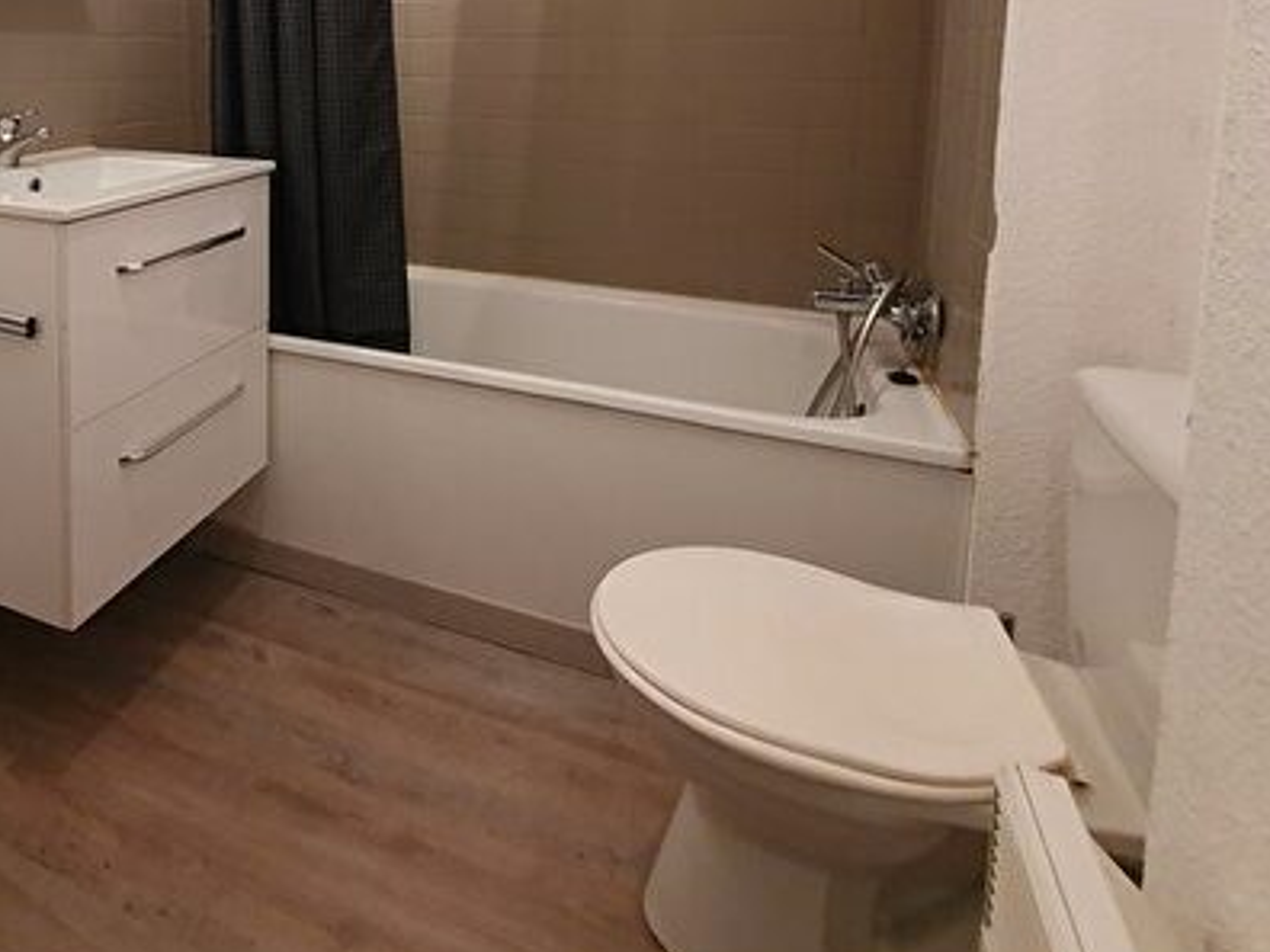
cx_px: 295
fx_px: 844
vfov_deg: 53.5
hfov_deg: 68.4
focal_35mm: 23
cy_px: 146
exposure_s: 1/50
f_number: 2.2
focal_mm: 1.8
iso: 320
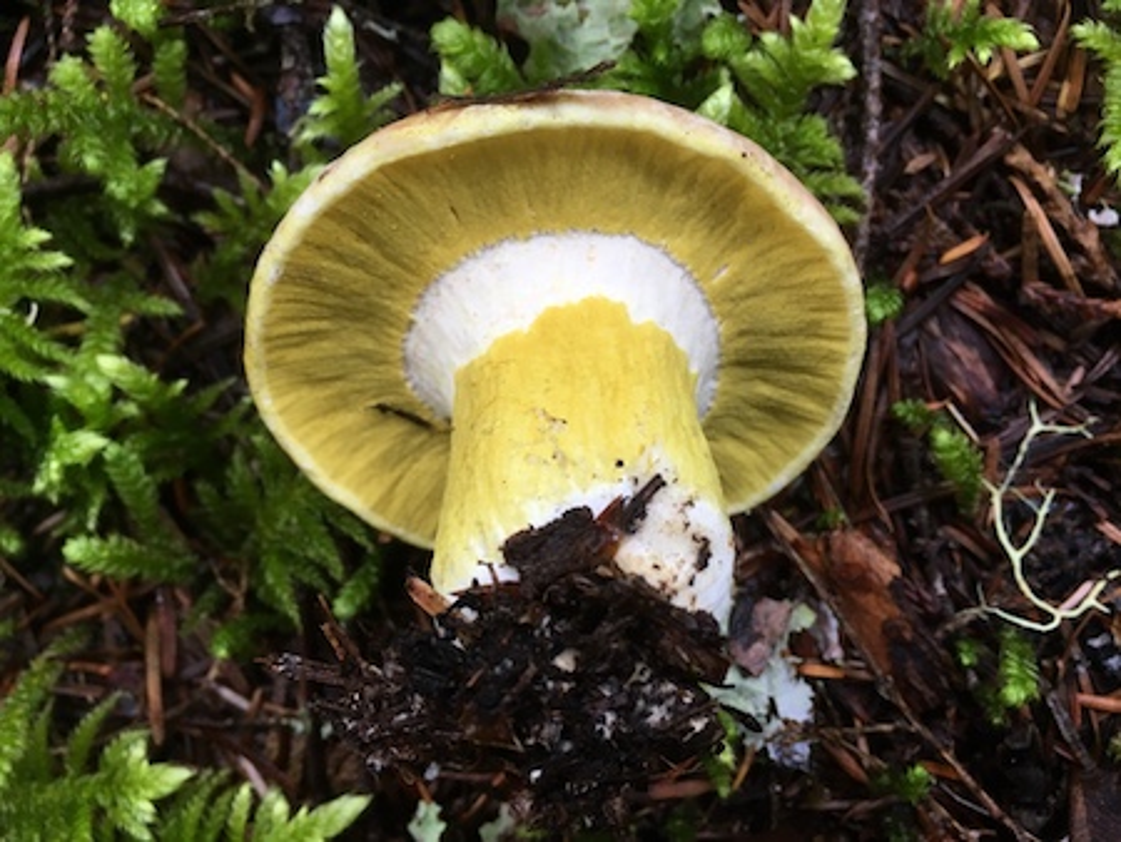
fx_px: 940
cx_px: 560
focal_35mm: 29
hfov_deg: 61.6
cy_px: 421
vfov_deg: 48.3
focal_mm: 4.15
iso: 32
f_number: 2.2
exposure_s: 1/30
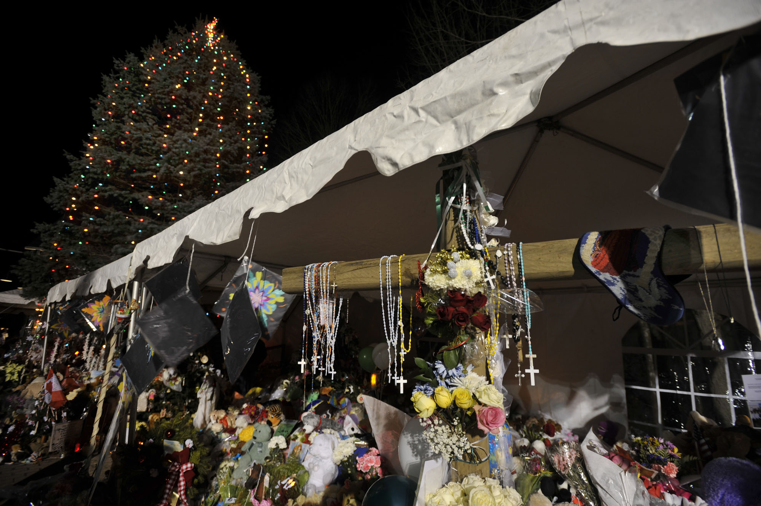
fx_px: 359
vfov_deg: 70.4
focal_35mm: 17
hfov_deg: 93.3
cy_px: 253
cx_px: 380
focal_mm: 17
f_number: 4
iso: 400
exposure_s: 1/25
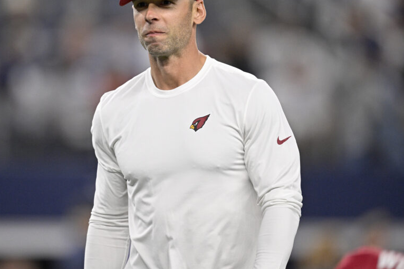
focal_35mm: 749
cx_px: 179
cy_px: 109
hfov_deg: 2.8
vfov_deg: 1.8
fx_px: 8406
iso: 2500
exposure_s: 1/1250
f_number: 4
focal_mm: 560
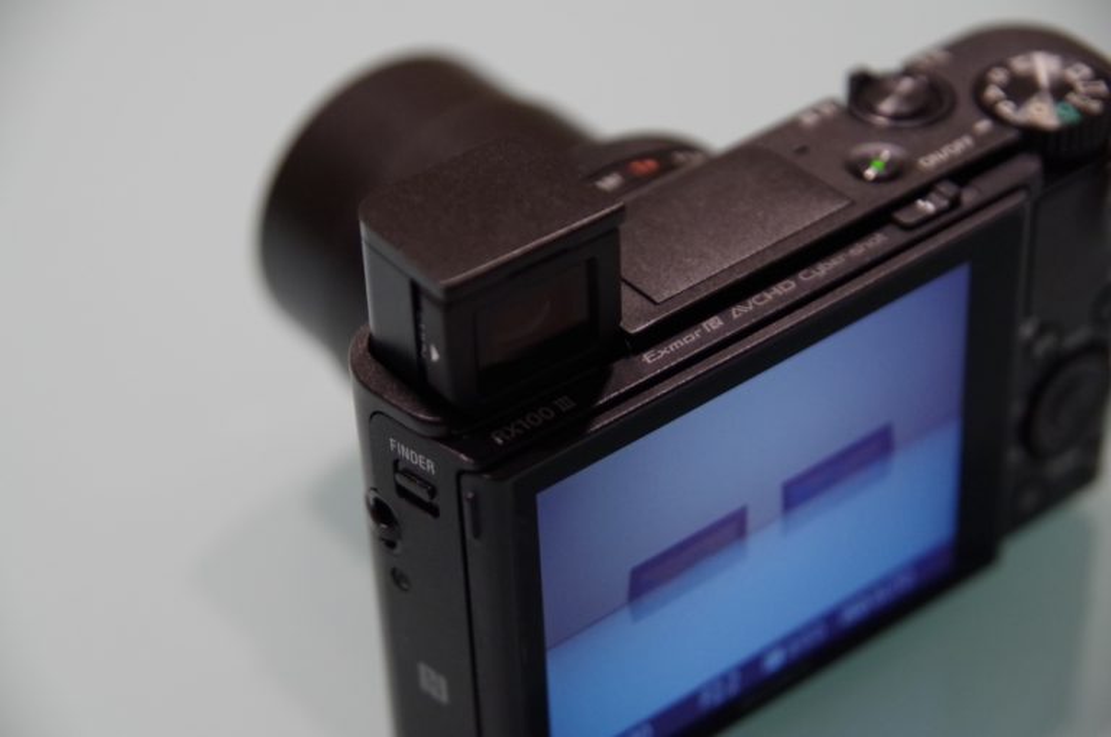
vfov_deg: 13.0
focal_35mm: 105
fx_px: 3234
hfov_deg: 19.5
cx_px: 556
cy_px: 368
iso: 3200
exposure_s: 1/125
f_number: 4.5
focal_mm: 70
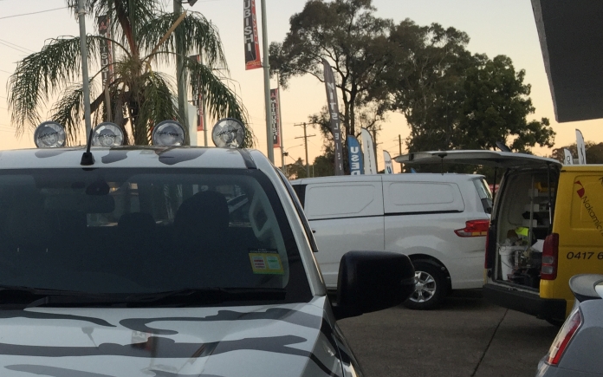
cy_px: 300
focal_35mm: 53
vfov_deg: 24.1
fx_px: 871
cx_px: 88
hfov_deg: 36.4
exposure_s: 1/50
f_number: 2.2
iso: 32
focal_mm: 4.15
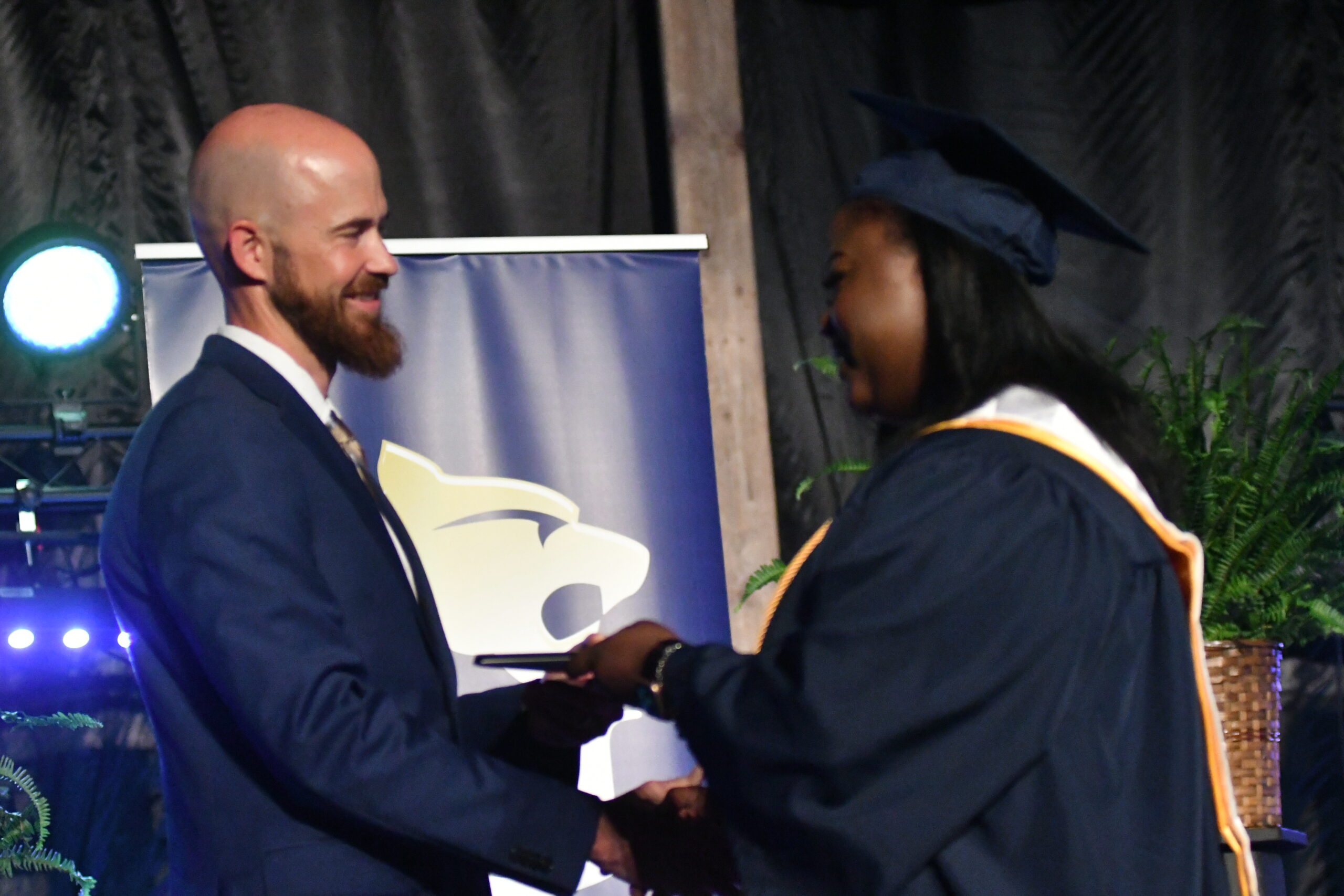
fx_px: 4480
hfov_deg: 17.1
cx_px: 672
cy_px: 448
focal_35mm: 120
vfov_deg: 11.4
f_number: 2.8
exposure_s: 1/640
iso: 10000
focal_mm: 80
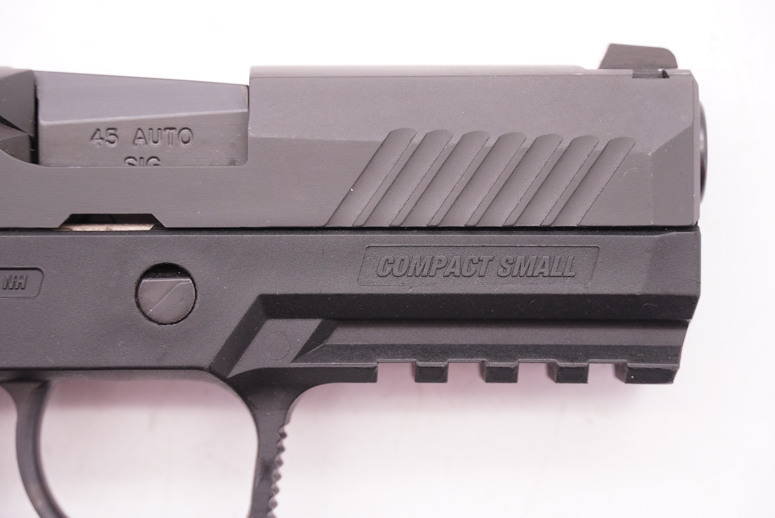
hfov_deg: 15.7
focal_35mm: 130
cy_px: 259
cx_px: 388
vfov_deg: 10.5
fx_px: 2811
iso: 1000
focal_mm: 87
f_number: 5.6
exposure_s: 1/125
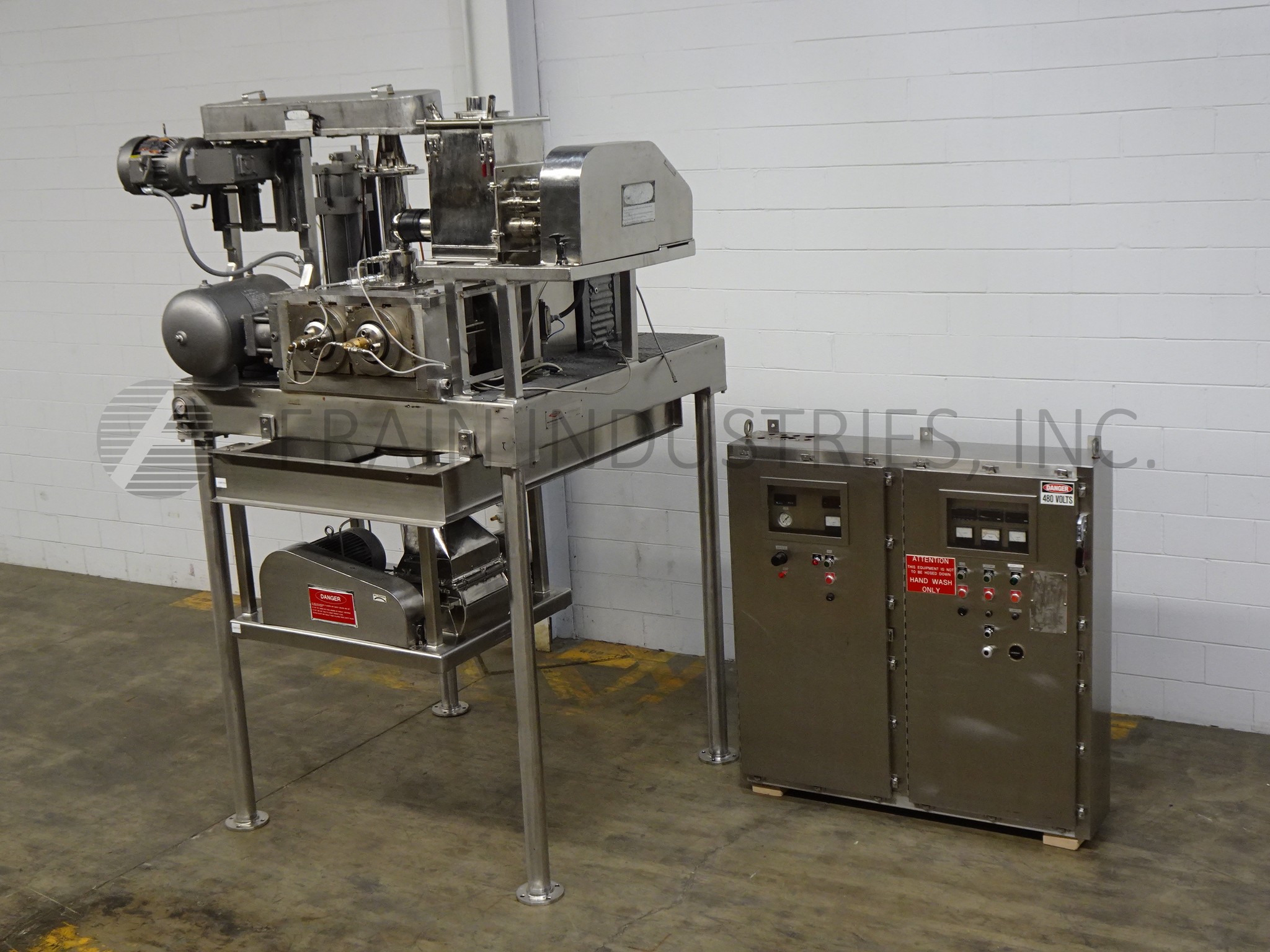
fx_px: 1614
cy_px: 476
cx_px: 635
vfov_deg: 32.9
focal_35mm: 44
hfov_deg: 42.9
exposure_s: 1/50
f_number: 4.5
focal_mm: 7.29
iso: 250
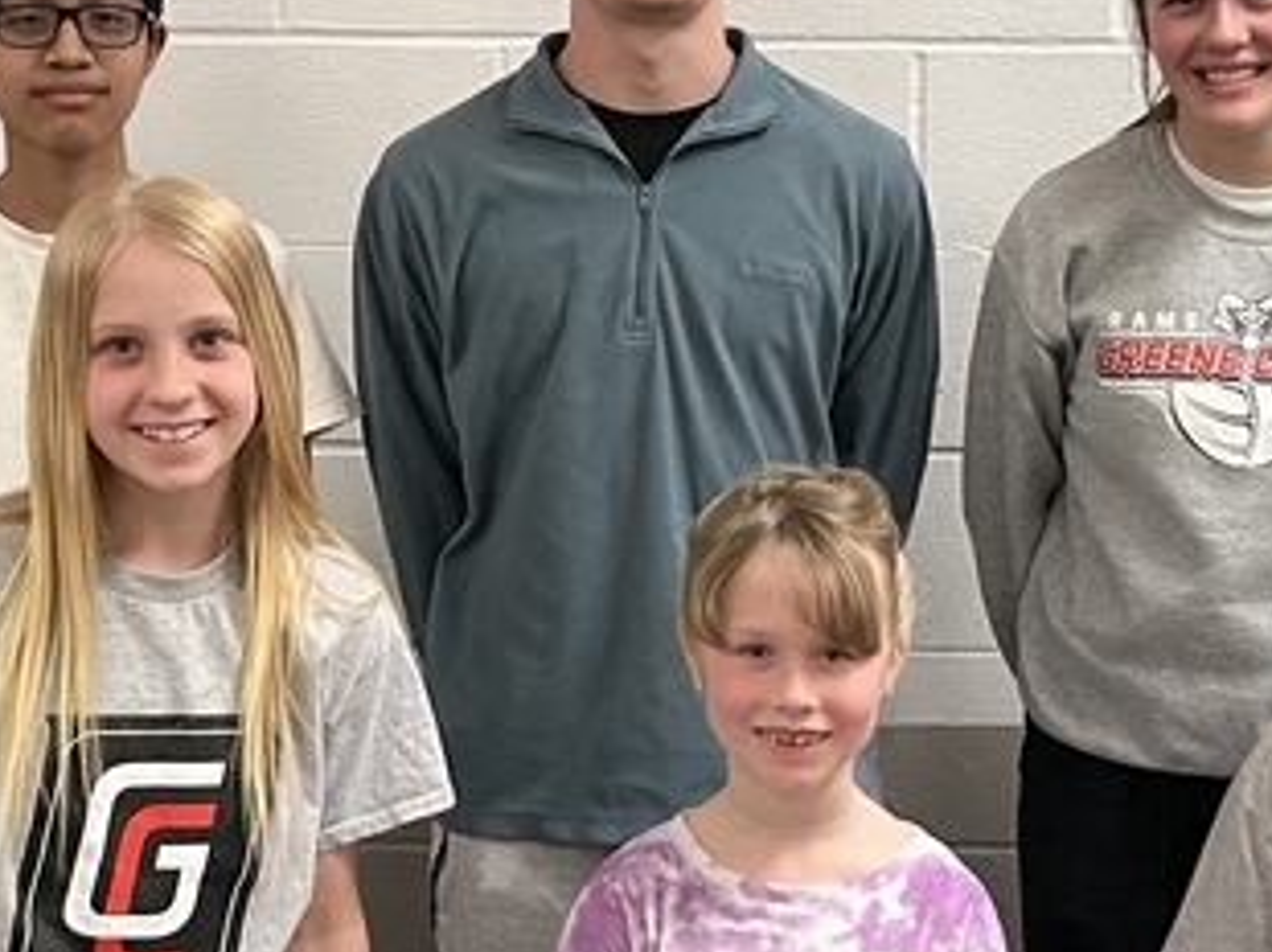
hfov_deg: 23.3
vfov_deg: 17.5
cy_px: 488
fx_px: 3084
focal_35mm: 84
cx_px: 751
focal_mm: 5.1
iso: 400
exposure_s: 1/60
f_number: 1.6
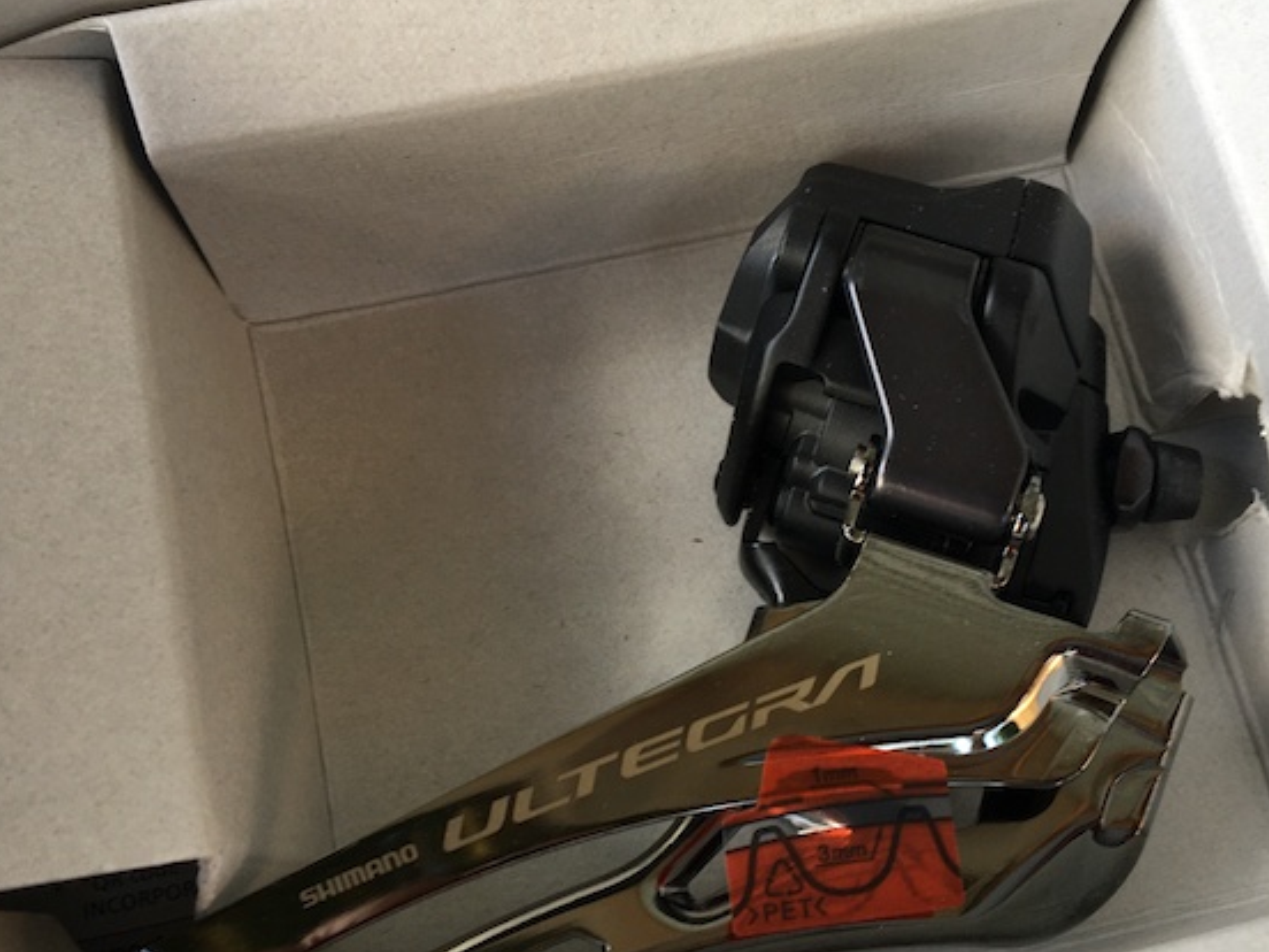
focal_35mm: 42
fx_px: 1540
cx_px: 703
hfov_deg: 44.7
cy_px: 543
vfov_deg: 34.3
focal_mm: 4.15
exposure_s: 1/60
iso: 32
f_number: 2.2
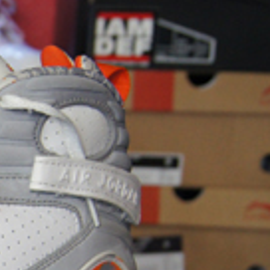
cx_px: -278
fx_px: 1147
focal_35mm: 130
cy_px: 283
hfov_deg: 11.9
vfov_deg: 13.2
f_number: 4
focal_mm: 24
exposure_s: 1/40
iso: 800
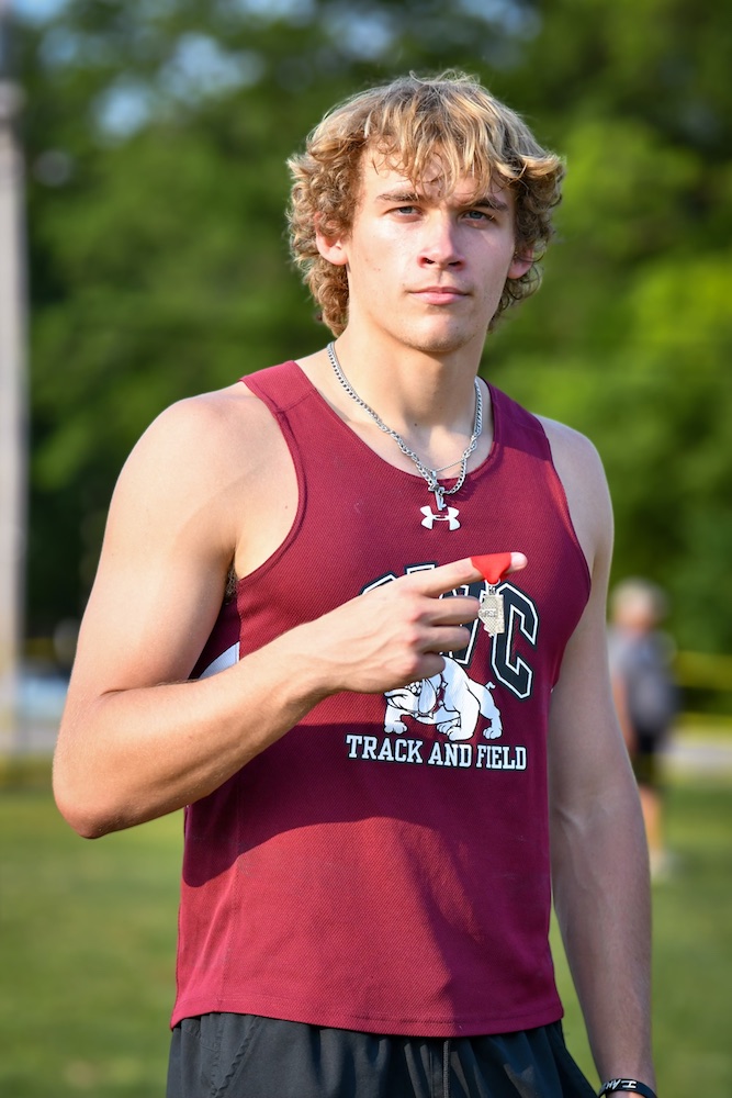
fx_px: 5030
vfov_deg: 12.5
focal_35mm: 165
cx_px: 366
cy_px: 549
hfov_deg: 8.3
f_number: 2.8
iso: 560
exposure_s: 1/4000
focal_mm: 110
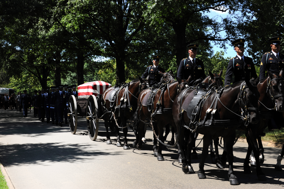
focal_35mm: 70
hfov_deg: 28.9
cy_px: 94
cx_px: 142
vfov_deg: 19.4
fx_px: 552
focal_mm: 70
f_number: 11
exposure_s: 1/125
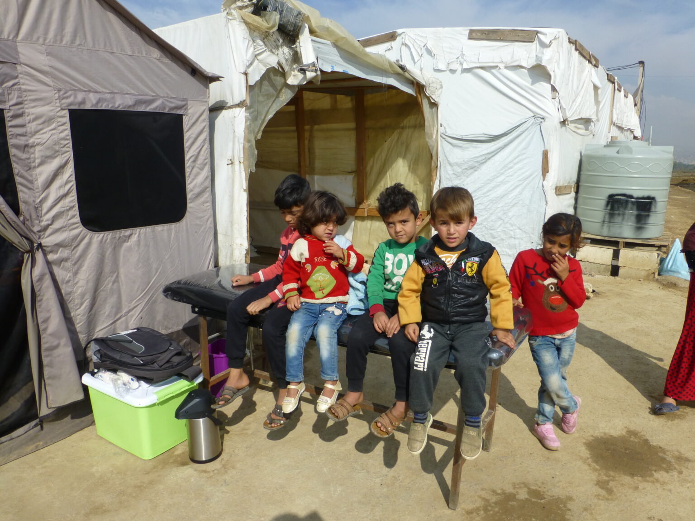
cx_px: 348
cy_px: 260
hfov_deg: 71.6
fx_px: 482
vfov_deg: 56.8
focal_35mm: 24
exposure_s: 1/1300
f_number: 4
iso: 100
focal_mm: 4.3
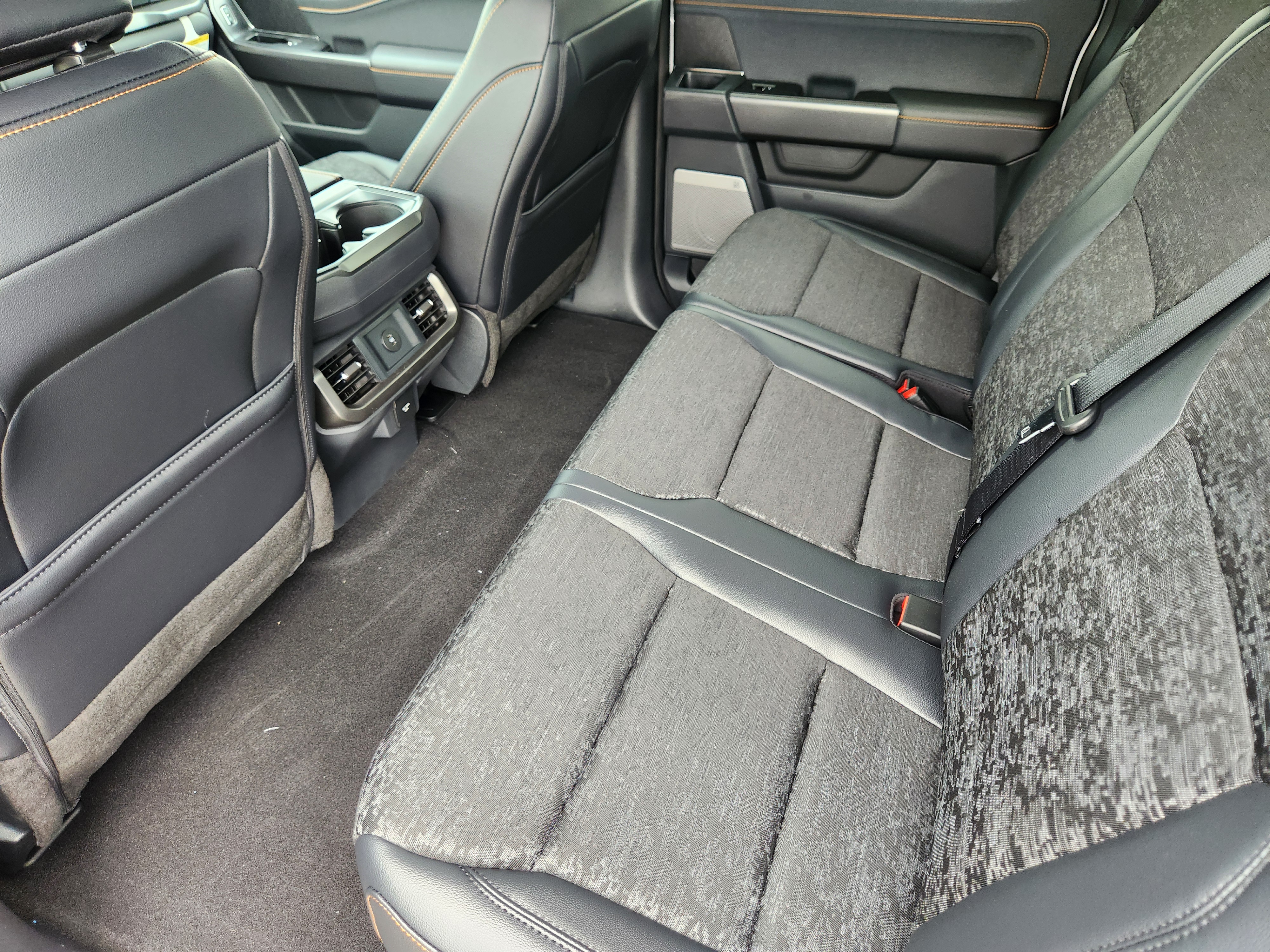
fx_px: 844
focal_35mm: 23
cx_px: 635
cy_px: 476
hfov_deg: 73.9
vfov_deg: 58.9
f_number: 1.8
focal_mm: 5.4
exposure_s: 1/180
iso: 200
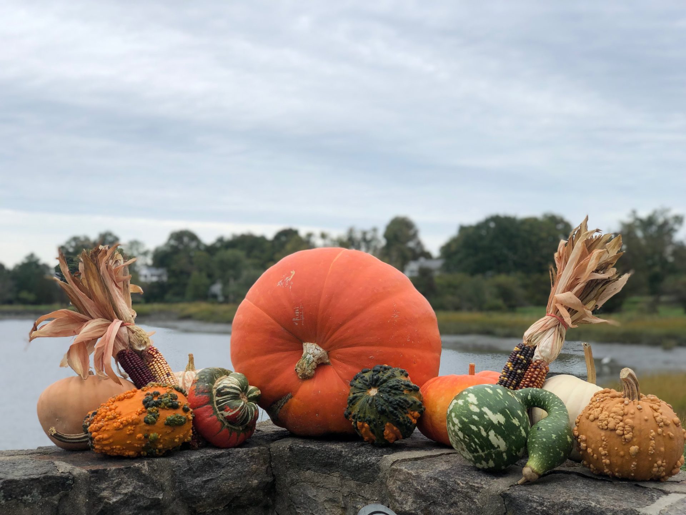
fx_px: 1031
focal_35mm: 52
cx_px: 343
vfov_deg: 28.0
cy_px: 258
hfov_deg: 36.8
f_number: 2.4
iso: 16
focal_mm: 6
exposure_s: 1/685
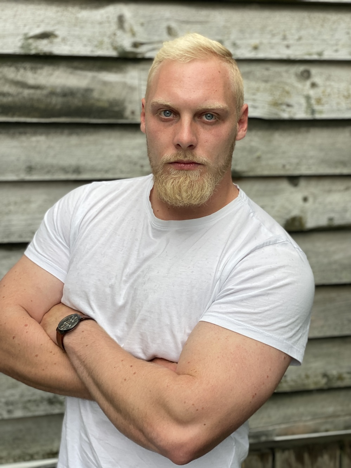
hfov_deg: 28.0
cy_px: 234
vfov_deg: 36.8
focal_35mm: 52
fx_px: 703
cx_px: 176
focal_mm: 6
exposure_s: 1/122
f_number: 2
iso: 32
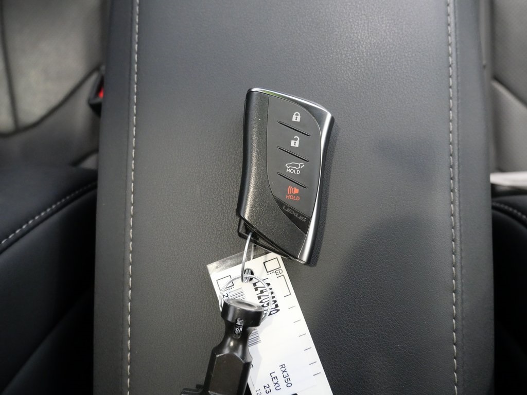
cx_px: 264
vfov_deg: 56.8
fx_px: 365
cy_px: 198
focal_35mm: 24
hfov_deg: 71.6
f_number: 3.5
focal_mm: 12
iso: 3200
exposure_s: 1/10
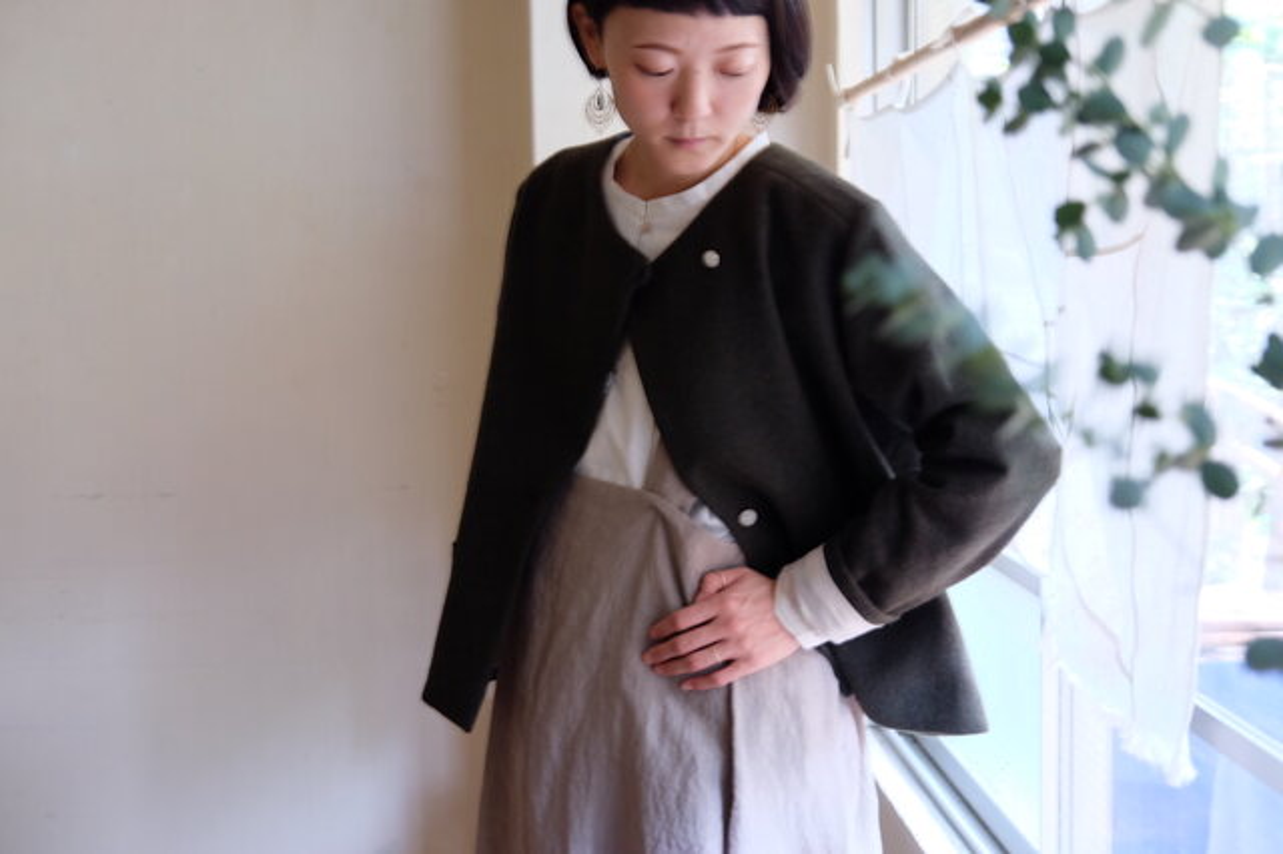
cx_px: 642
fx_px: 1888
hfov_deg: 37.5
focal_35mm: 53
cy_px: 427
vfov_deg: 25.5
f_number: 5
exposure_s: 1/5
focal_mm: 35
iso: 1600
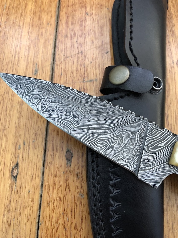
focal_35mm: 28
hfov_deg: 49.8
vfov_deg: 63.4
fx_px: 192
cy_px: 119
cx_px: 89
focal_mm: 3.99
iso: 80
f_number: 1.8
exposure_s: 1/15
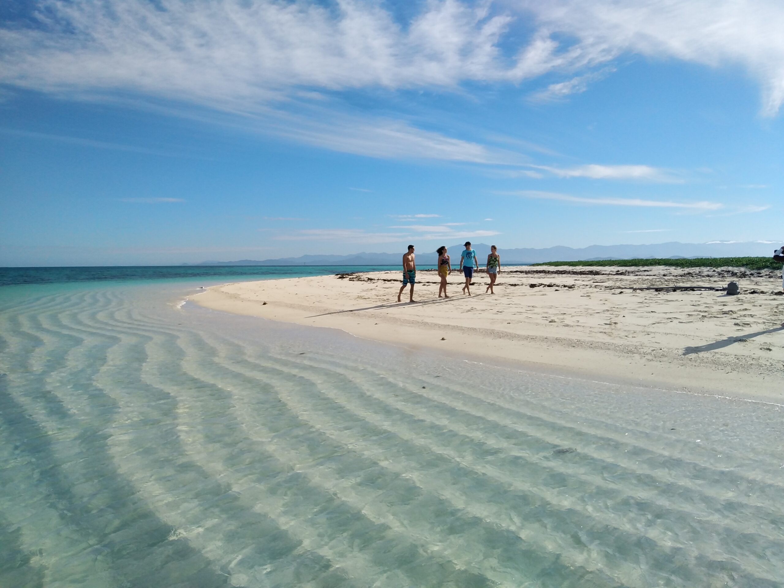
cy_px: 294
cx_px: 392
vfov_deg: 53.1
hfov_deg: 67.3
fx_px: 589
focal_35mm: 26
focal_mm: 3.59
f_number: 1.8
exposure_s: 1/3500
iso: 102
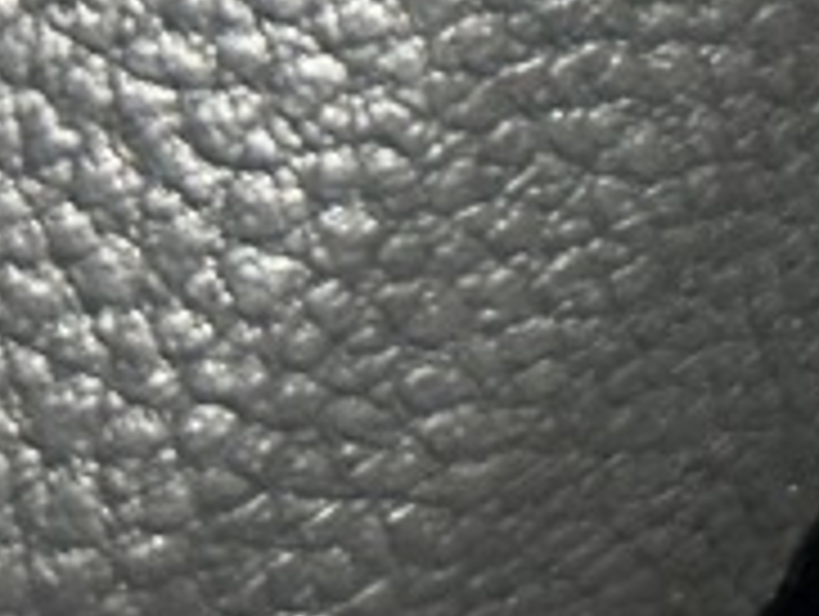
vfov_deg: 5.3
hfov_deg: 6.7
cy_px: -949
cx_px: 2286
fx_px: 6397
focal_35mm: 270
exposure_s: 1/40
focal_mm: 6.86
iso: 500
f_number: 1.78
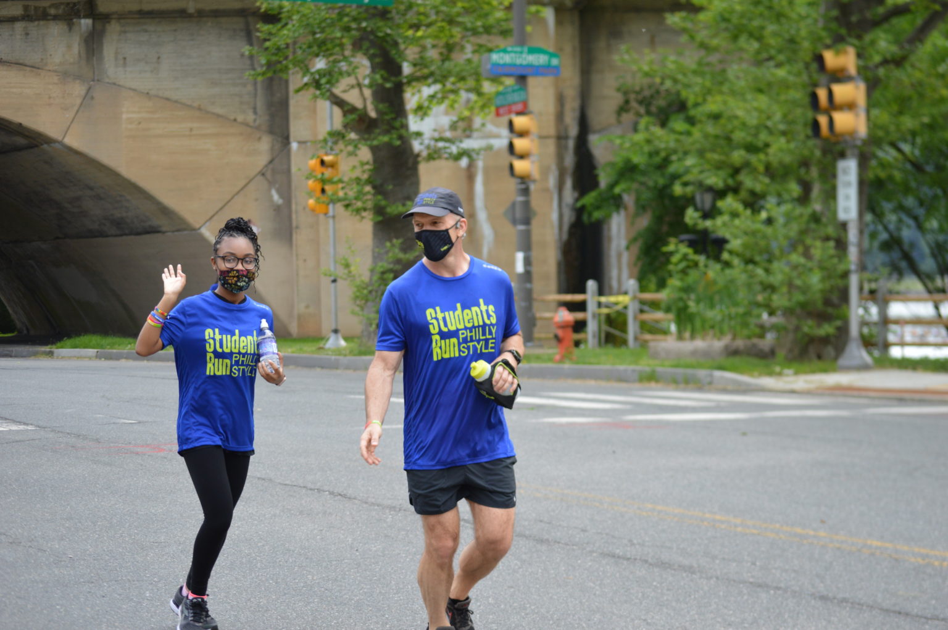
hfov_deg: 24.6
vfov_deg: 16.5
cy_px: 315
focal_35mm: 82
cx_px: 474
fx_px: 2170
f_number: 4
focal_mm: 55
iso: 400
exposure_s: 1/640
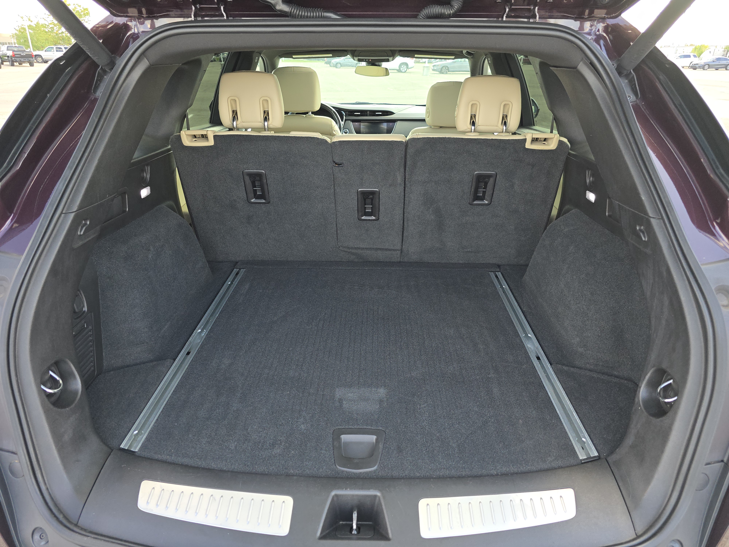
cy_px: 274
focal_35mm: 23
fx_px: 484
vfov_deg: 58.9
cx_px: 364
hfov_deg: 73.9
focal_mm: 6.3
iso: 64
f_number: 1.7
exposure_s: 1/180
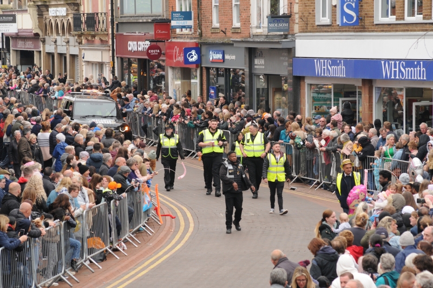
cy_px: 144
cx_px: 216
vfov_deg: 6.8
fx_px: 2432
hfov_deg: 10.2
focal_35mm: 202
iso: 640
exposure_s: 1/250
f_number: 8
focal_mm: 135
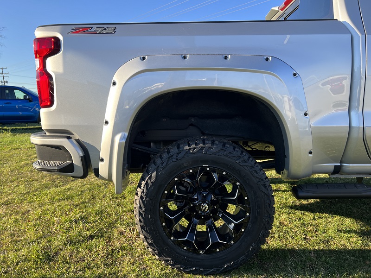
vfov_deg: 53.1
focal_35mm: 26
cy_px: 139
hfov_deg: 67.3
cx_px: 186
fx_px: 279
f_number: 1.5
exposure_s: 1/866
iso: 50
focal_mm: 5.7
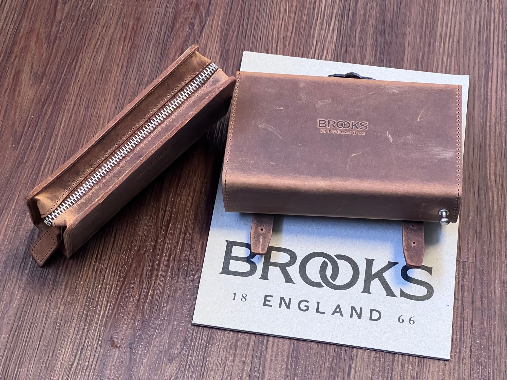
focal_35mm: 77
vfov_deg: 19.1
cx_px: 254
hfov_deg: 25.3
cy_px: 190
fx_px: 1128
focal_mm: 9
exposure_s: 1/50
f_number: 2.8
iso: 500
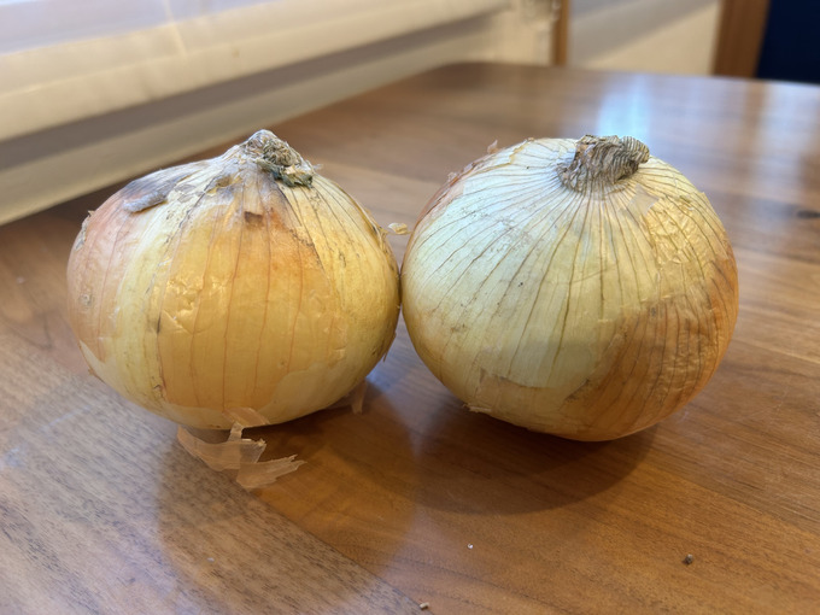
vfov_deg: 53.1
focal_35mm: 26
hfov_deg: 67.3
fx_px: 616
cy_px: 308
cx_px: 410
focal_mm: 5.7
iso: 80
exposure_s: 1/50
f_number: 1.5
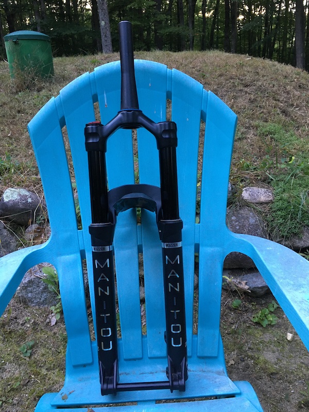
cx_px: 154
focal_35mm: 29
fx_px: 345
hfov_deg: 48.2
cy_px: 206
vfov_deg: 61.7
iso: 100
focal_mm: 4.15
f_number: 2.2
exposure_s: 1/30
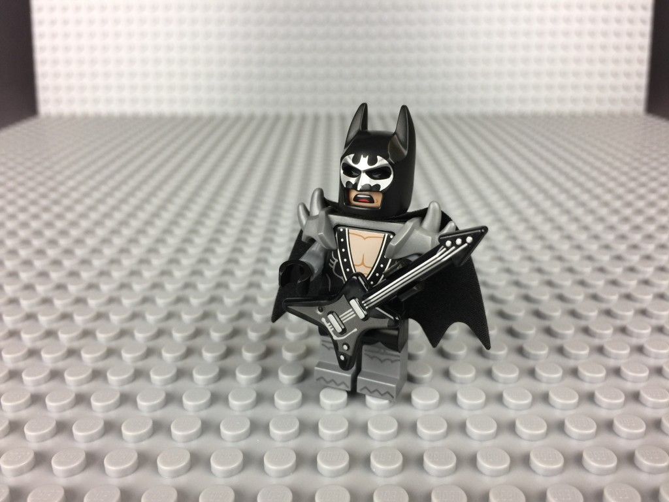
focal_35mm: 29
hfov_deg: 61.7
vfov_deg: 48.2
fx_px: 560
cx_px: 334
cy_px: 251
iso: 32
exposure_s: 1/40
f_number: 2.2
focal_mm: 4.15
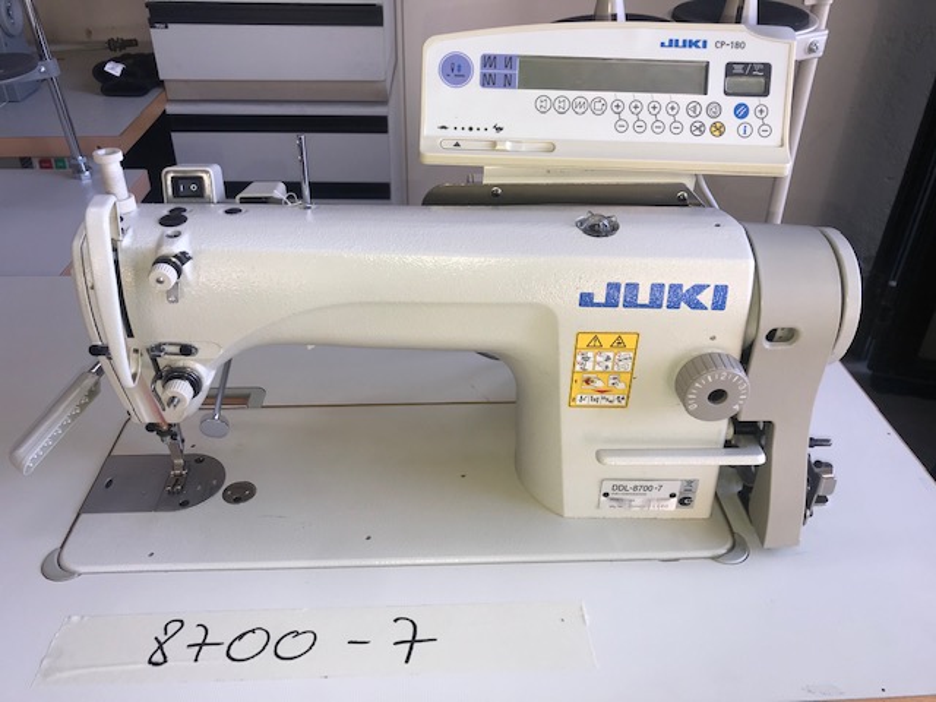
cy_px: 351
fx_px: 757
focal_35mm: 28
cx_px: 468
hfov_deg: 63.4
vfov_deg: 49.7
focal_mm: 3.99
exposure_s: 1/133
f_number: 1.8
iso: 20
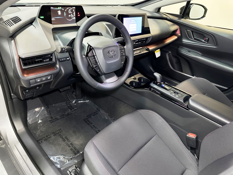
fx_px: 162
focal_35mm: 24
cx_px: 116
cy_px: 88
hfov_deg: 71.6
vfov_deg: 56.8
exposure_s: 1/30
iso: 1000
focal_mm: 6.86
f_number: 1.78
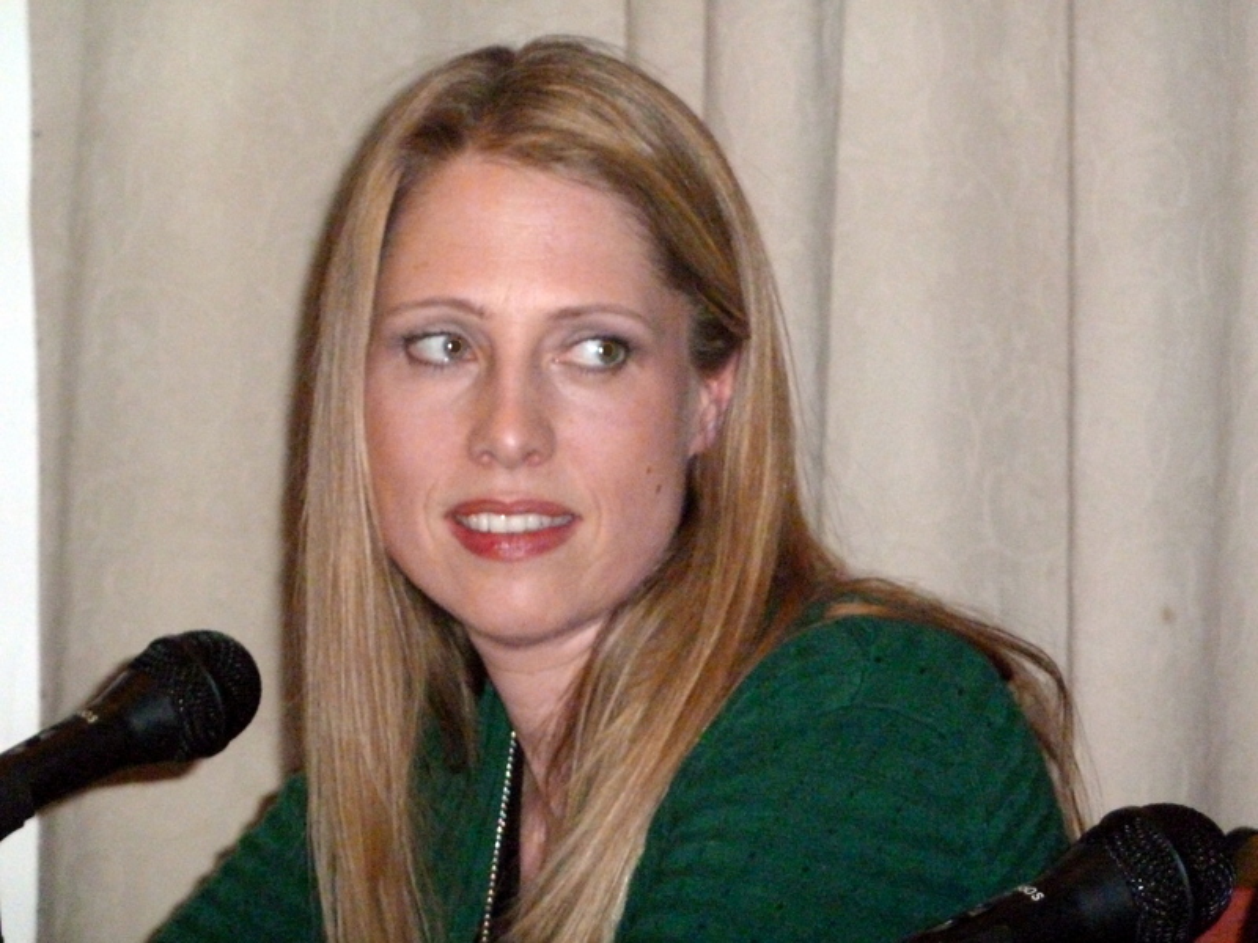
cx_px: 629
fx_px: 7632
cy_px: 472
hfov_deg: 9.4
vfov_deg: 7.1
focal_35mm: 210
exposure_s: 1/200
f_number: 4.6
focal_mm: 34.4
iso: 800
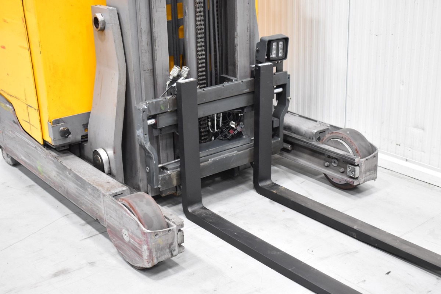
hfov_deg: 38.9
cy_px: 147
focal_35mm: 51
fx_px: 625
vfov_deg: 26.5
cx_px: 220
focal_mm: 34
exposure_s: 1/25
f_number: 5
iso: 1600
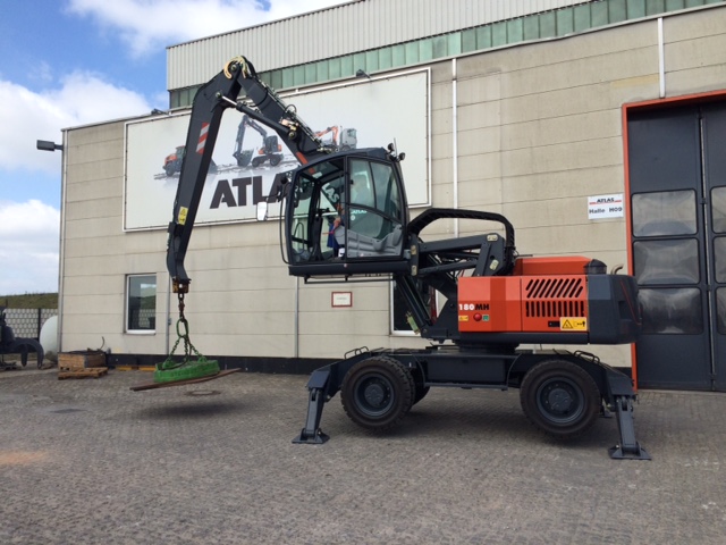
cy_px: 272
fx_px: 608
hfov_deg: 61.7
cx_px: 363
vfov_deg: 48.2
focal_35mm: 29
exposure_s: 1/1786
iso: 32
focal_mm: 4.15
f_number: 2.2
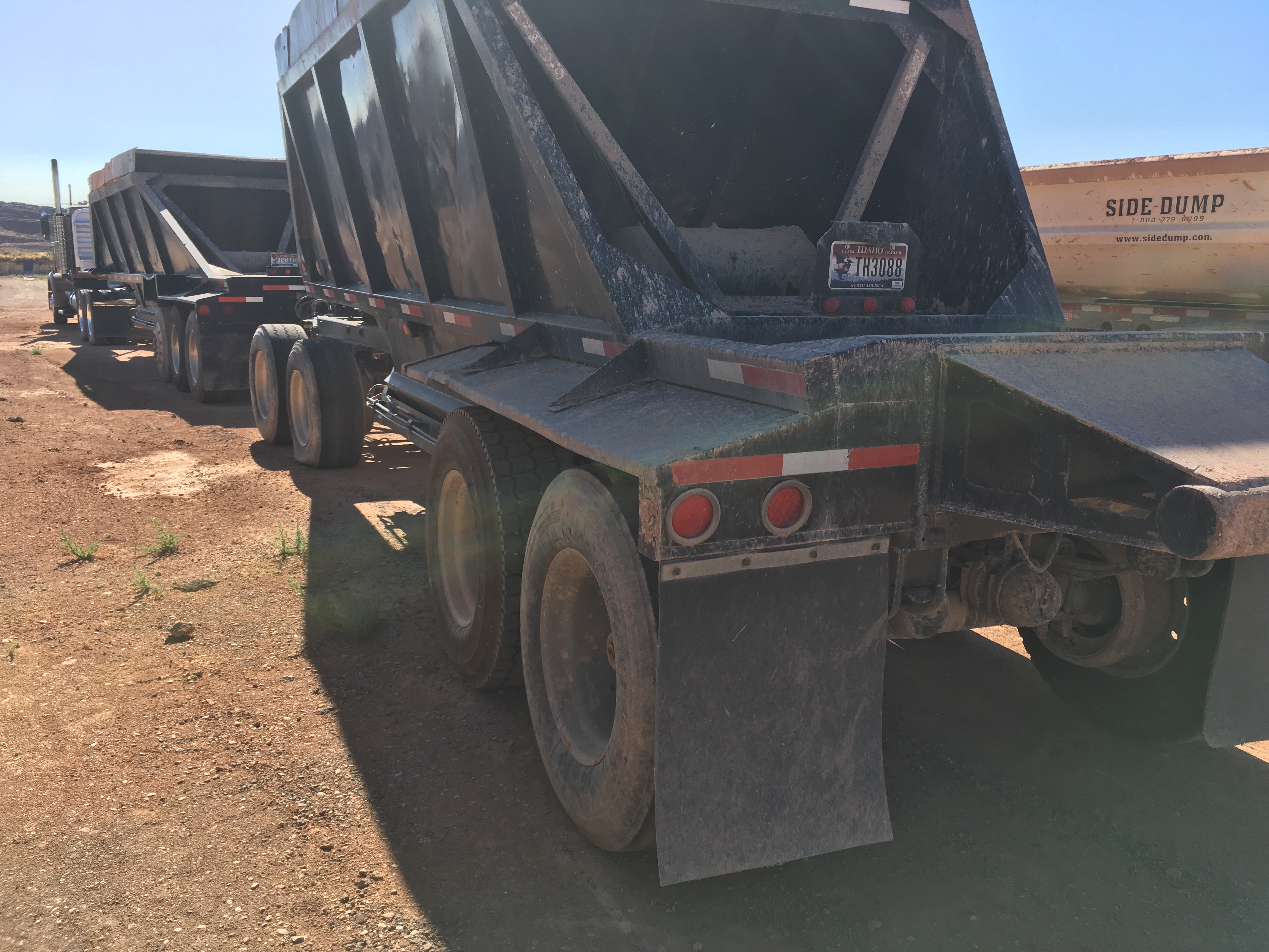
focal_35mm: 29
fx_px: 1063
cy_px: 476
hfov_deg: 61.7
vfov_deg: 48.2
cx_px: 634
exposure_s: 1/1040
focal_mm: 4.15
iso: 25
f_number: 2.2
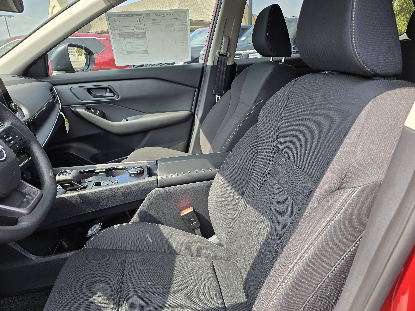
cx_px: 208
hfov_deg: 73.9
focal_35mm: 23
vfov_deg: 58.9
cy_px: 156
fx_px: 276
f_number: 1.7
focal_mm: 6.3
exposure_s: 1/180
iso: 12
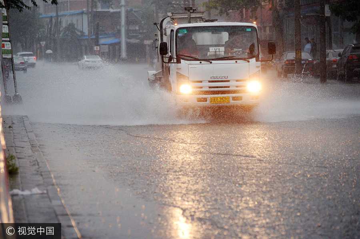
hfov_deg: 12.1
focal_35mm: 170
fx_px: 1699
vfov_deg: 8.1
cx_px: 180
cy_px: 120
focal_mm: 170
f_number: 5
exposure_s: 1/500
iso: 2500
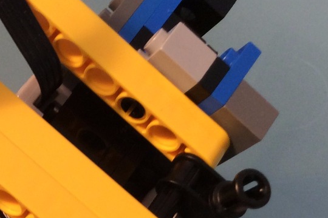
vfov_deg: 14.8
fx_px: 811
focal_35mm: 89
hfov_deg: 21.6
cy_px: 266
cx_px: -37
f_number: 2.4
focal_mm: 3.3
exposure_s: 1/25
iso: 64
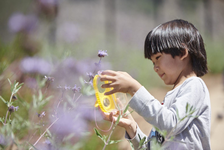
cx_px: 112
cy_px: 75
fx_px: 1089
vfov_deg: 7.8
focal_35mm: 175
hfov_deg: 11.7
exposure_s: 1/1000
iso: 100
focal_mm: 175
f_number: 3.2
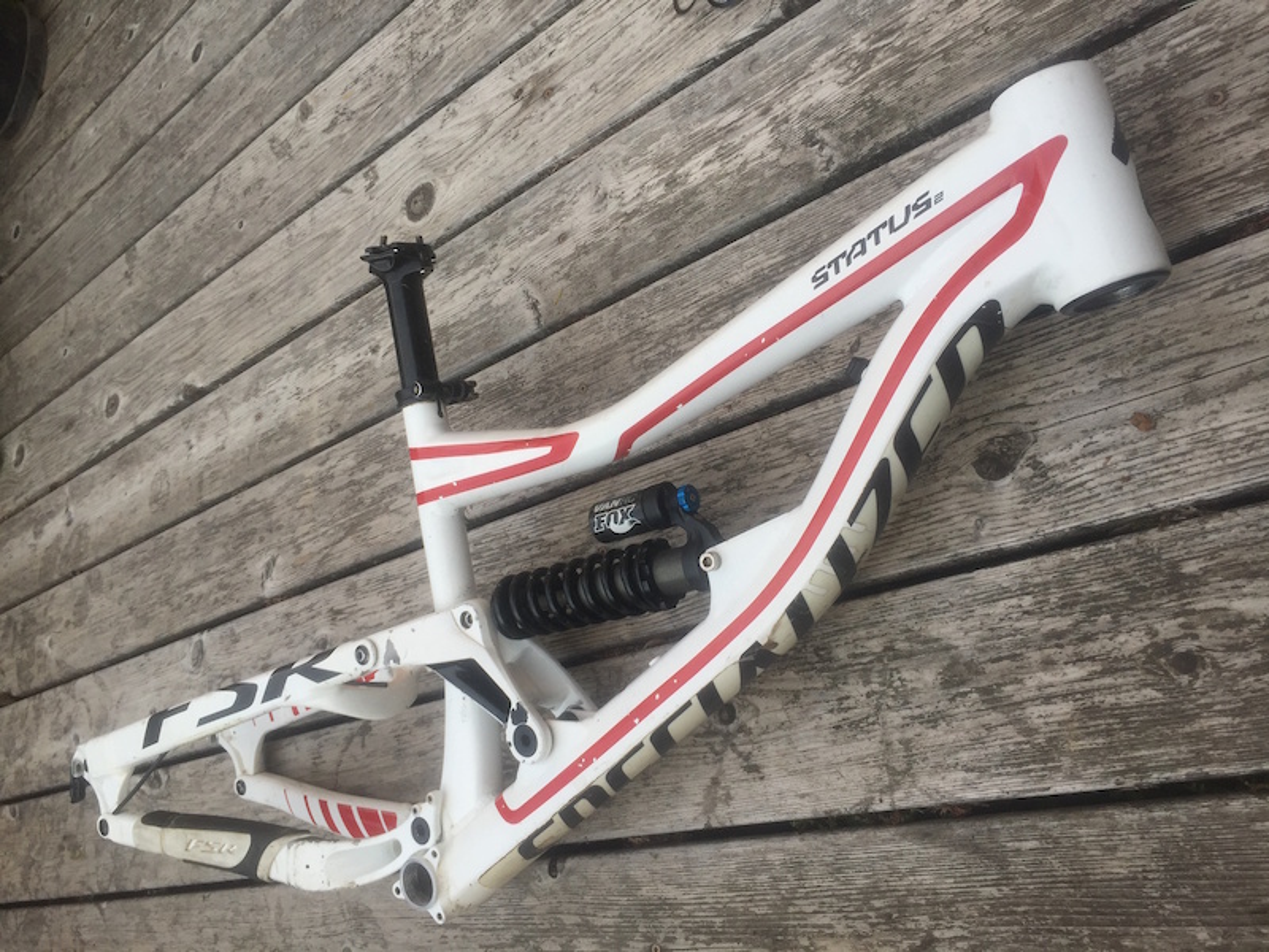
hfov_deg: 61.7
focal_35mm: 29
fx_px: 1063
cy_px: 476
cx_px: 634
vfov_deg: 48.2
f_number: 2.2
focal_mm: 4.15
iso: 32
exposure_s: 1/514
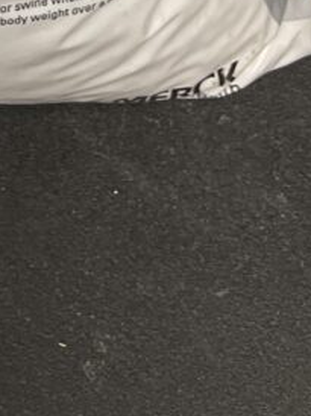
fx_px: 1752
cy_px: -726
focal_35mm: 146
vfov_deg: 10.6
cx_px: -255
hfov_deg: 9.6
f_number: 1.6
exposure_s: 1/63
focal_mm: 5.1
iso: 80
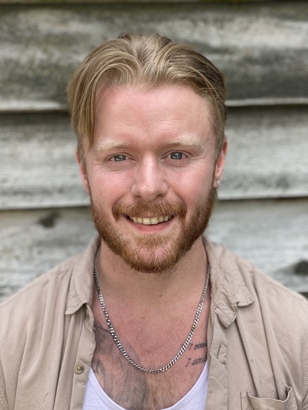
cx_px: 154
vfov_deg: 36.8
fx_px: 617
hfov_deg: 28.0
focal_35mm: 52
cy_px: 205
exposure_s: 1/186
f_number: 2
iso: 20
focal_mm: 6
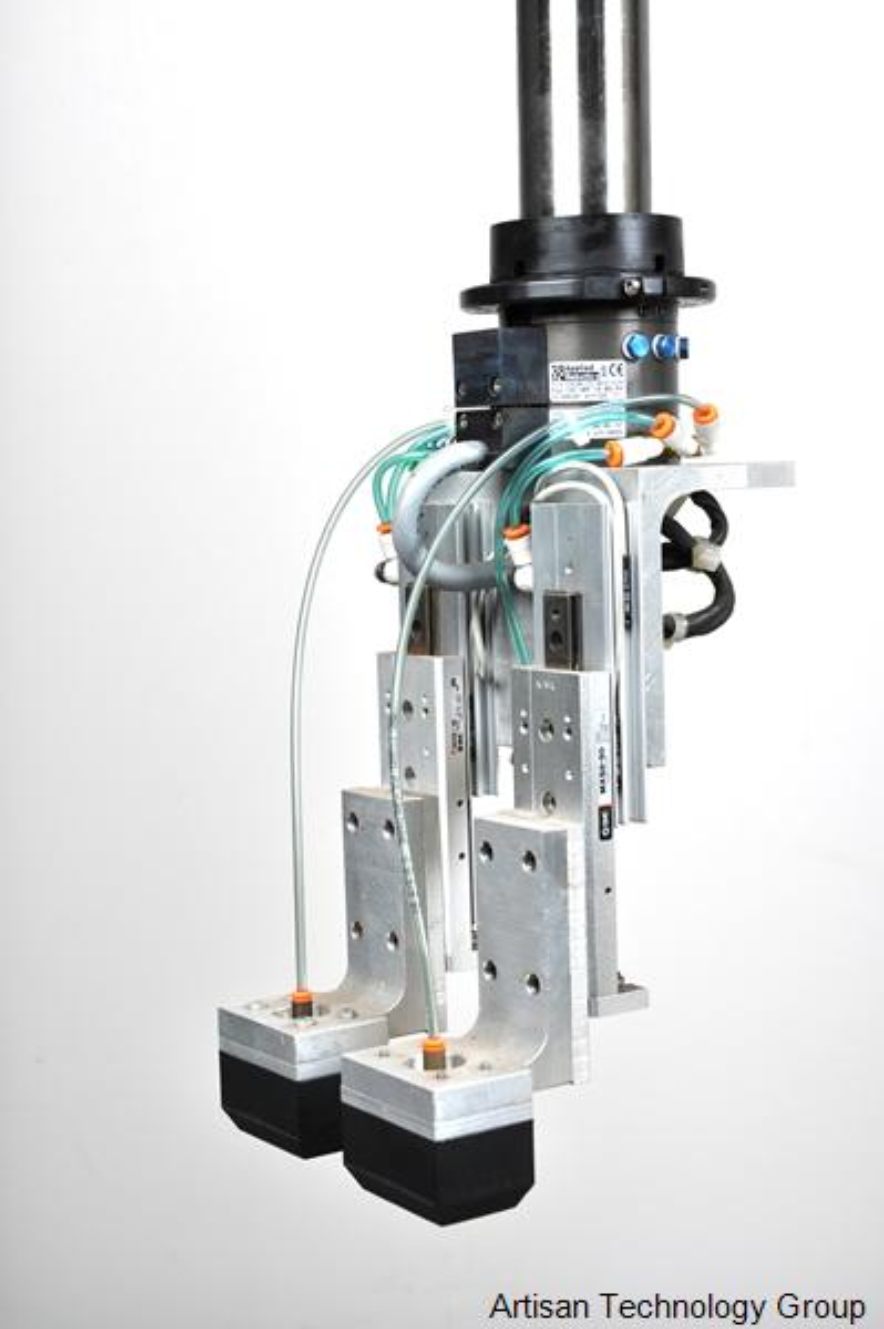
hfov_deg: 21.5
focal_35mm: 63
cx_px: 442
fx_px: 2324
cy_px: 664
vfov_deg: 31.9
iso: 200
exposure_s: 1/200
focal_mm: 42
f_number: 10
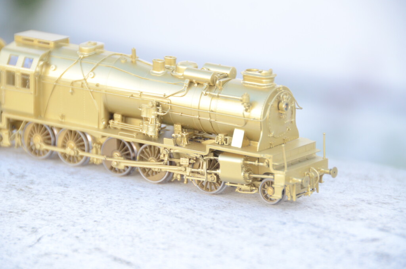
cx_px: 203
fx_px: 3376
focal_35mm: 300
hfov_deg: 6.9
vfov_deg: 4.6
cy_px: 134
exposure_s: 1/500
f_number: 5.6
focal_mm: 200
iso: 1400
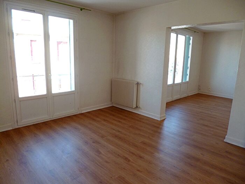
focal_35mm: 24
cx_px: 122
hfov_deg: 71.6
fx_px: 170
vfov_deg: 56.8
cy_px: 92
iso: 100
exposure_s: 1/60
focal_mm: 4.3
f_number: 2.5
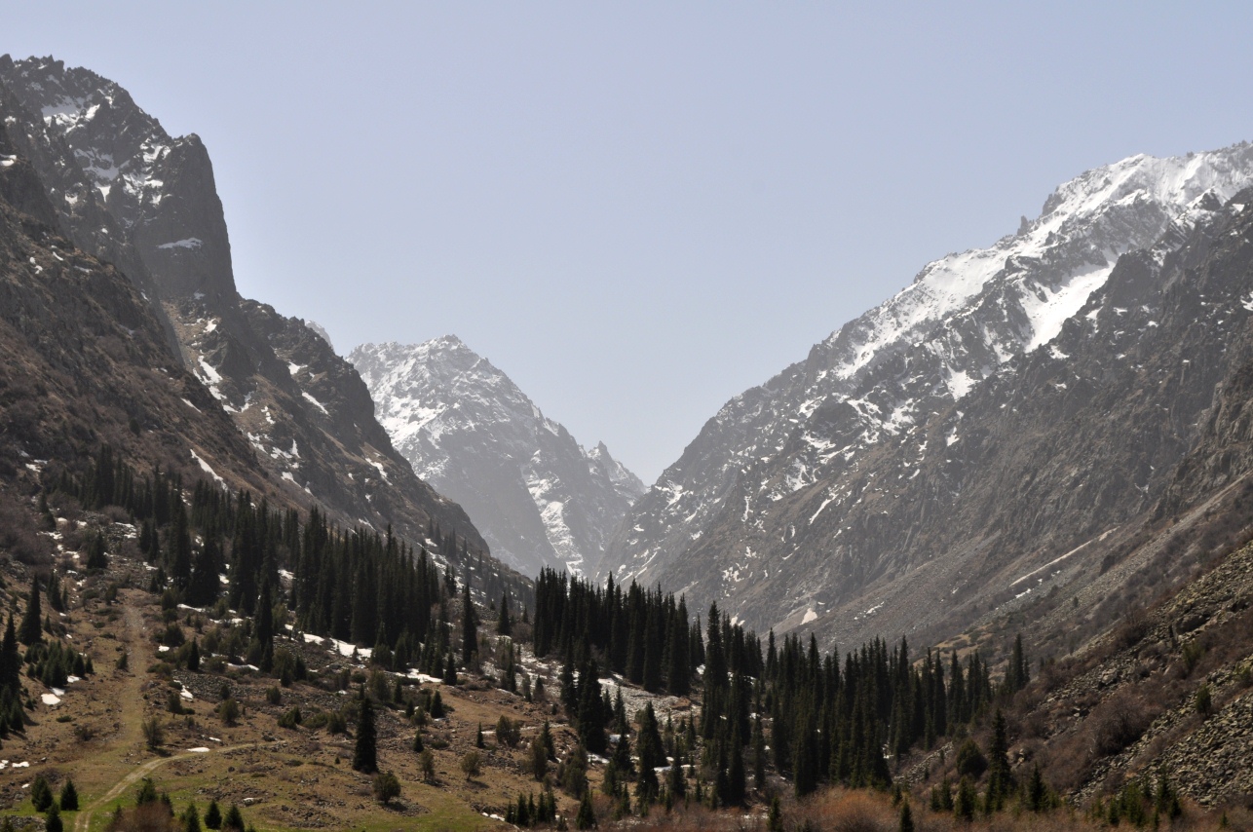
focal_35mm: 82
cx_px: 626
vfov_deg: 16.5
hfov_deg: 24.6
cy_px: 416
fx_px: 2868
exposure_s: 1/400
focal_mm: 55
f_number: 10
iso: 200
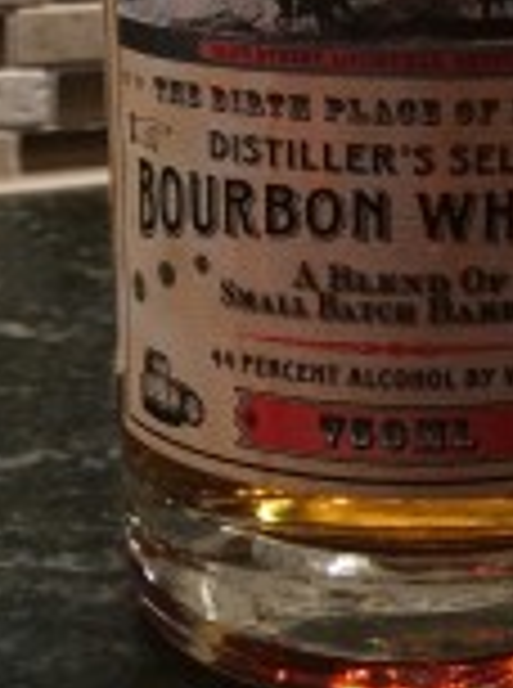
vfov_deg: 20.3
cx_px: 475
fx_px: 1845
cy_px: -43
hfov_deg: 15.6
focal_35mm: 93
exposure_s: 1/30
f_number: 2.2
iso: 160
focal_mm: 4.12
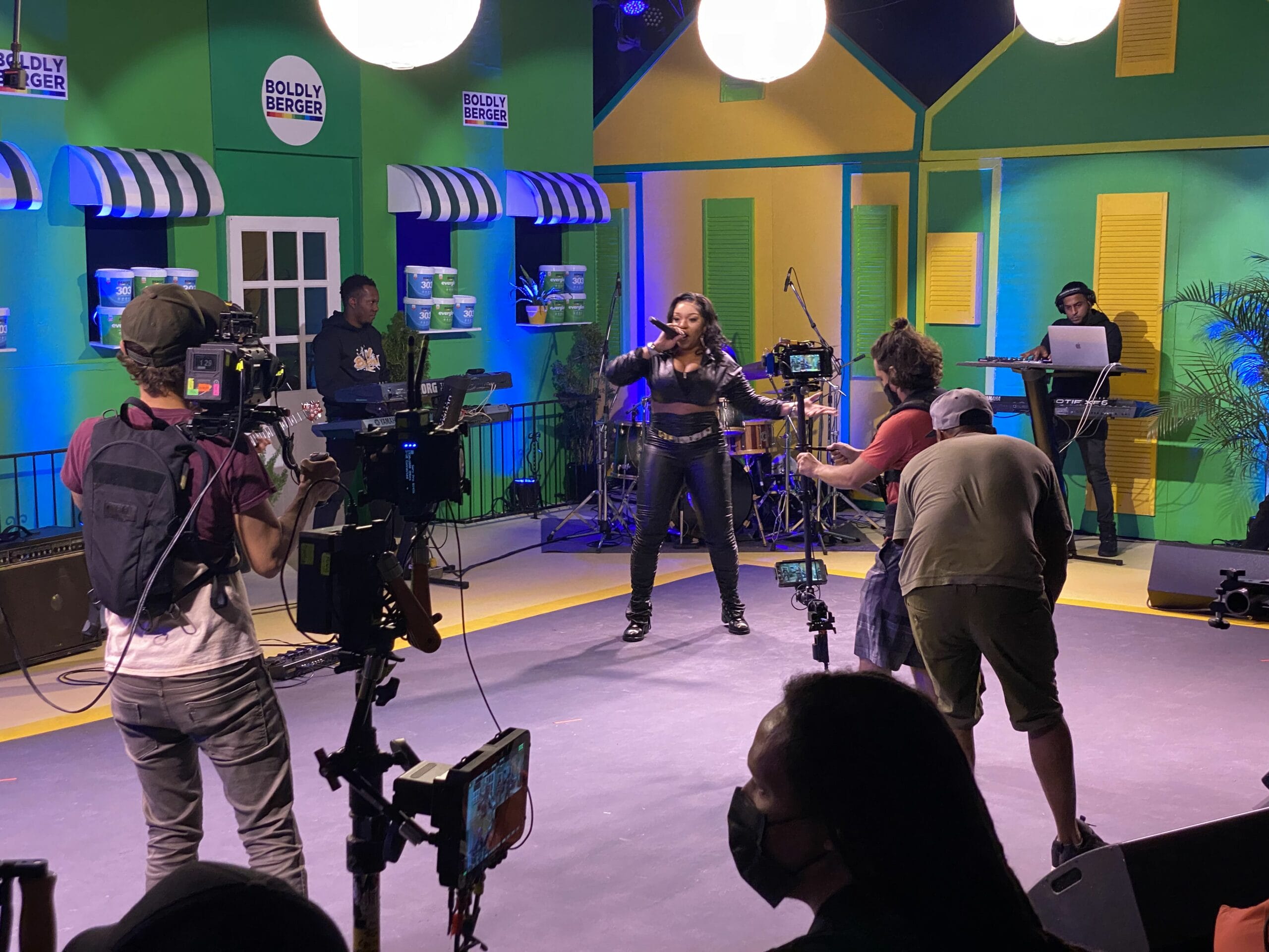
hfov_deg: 36.8
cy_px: 476
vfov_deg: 28.0
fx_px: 1906
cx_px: 634
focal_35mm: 52
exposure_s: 1/60
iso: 320
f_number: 2
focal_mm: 6
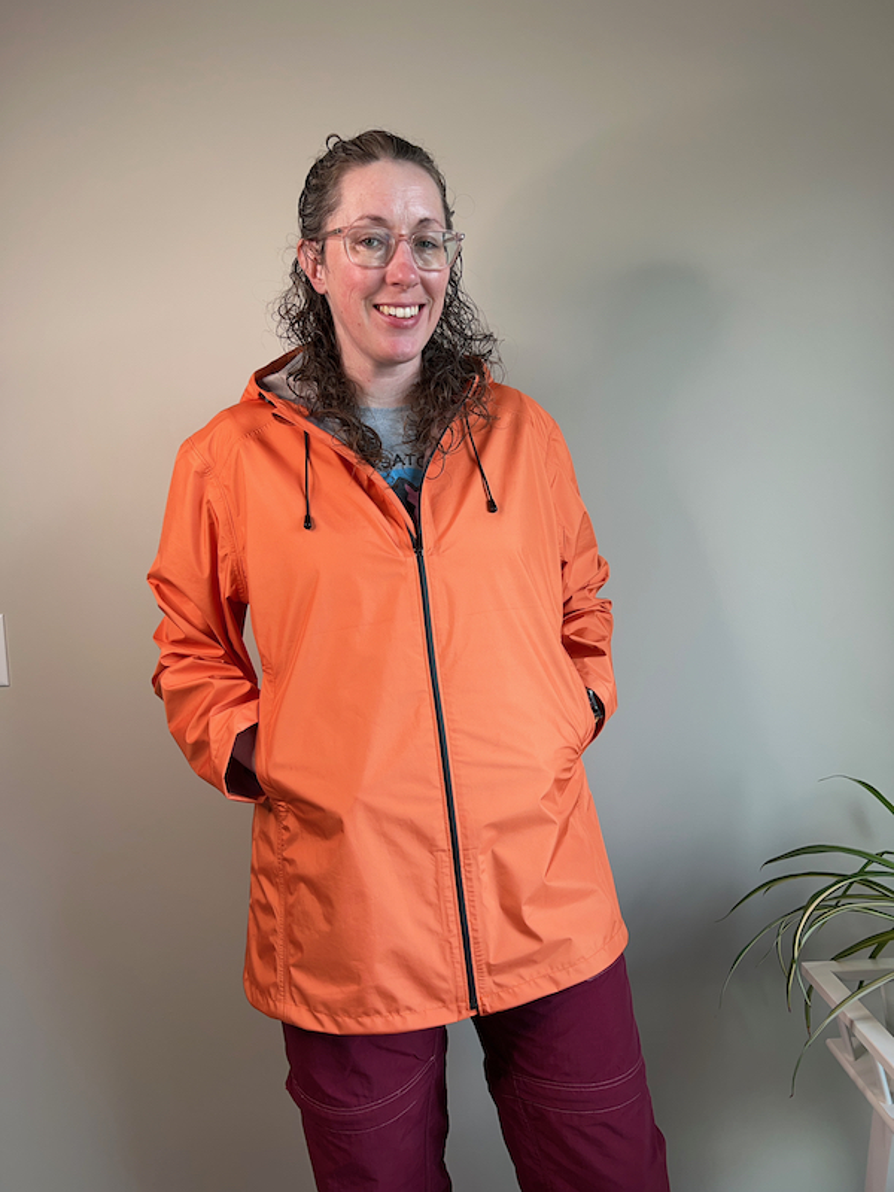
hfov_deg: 53.1
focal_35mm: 26
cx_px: 447
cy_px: 596
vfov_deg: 67.3
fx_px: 895
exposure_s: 1/121
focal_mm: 5.7
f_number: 1.5
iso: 50
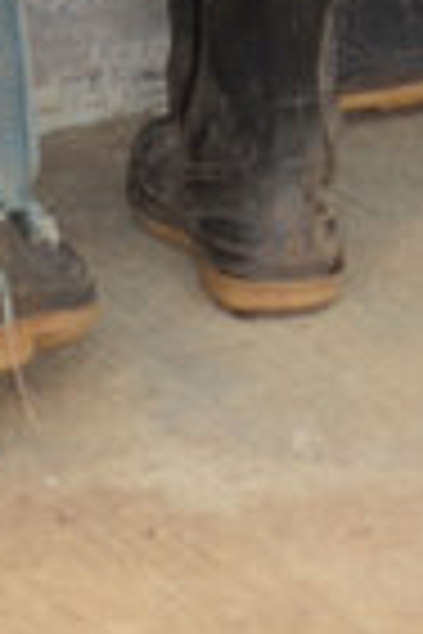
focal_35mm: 392
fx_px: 6908
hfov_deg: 3.5
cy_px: -1470
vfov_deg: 4.9
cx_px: 605
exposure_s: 1/125
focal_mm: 36
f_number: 5
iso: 100
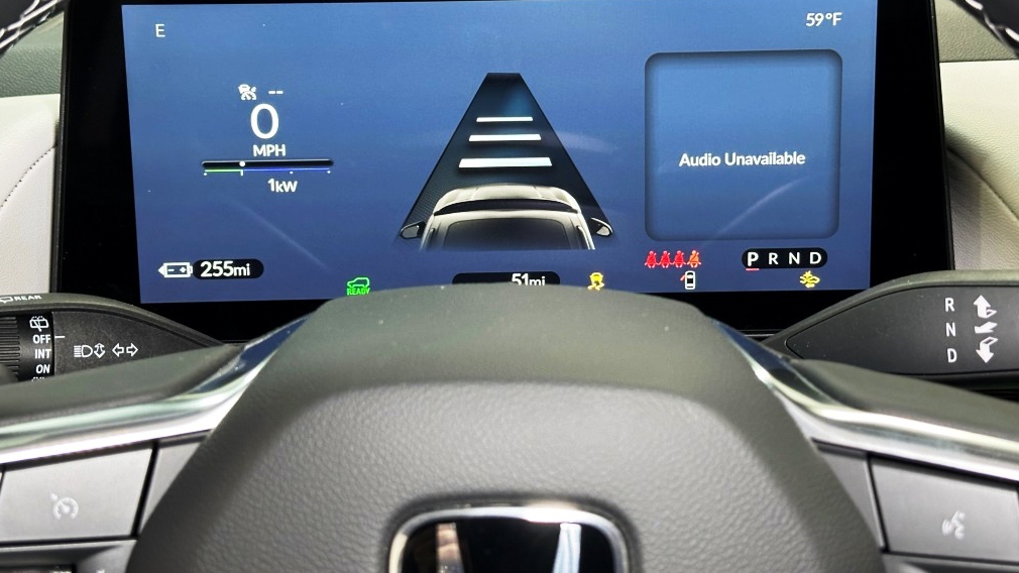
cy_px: 206
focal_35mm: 53
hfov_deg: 39.2
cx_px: 505
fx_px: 1432
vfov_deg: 22.6
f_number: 1.78
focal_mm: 6.86
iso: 400
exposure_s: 1/40
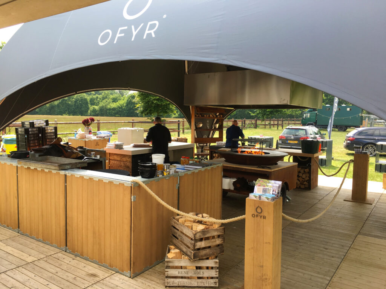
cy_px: 144
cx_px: 193
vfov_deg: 48.2
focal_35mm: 29
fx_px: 323
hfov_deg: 61.7
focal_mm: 4.15
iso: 25
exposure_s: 1/285
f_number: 2.2
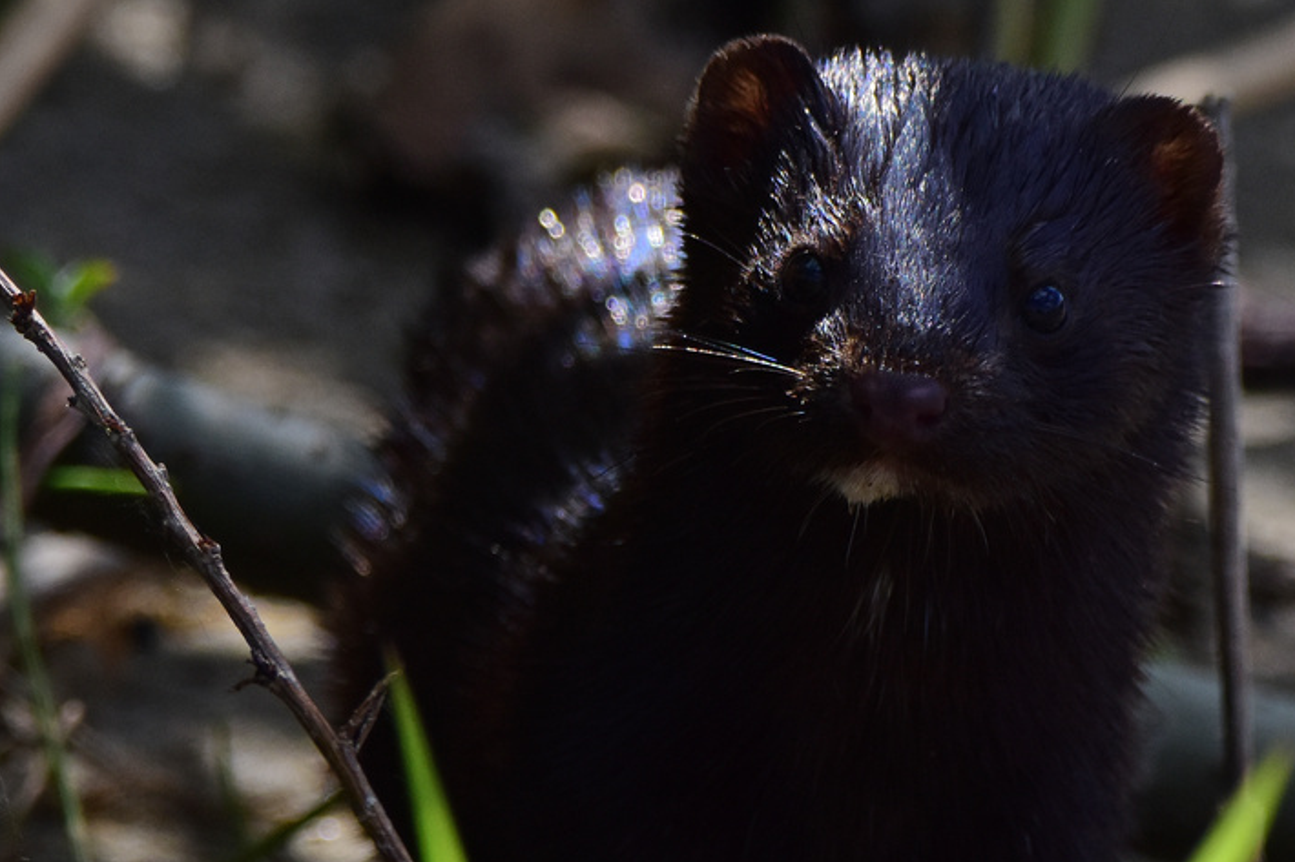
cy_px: 395
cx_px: 669
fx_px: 61566
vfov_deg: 0.8
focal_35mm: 1712
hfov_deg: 1.2
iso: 640
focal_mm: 500
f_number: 9
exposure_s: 1/1250
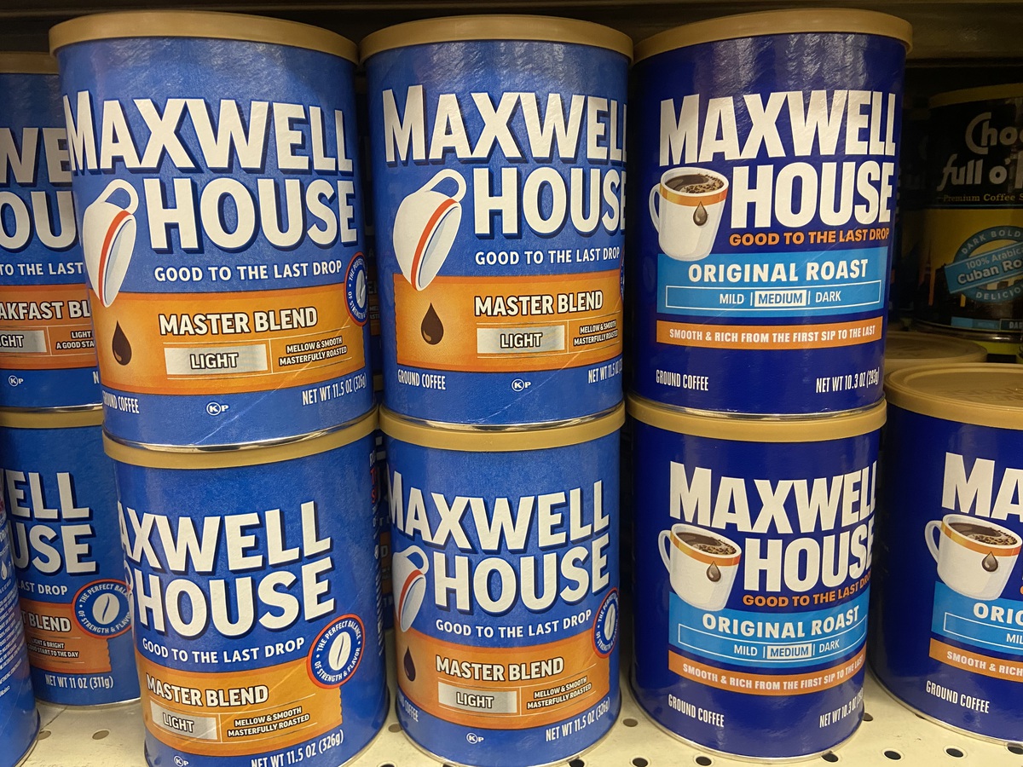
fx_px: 768
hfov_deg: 67.3
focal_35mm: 26
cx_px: 512
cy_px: 384
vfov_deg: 53.1
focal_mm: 4.25
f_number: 1.8
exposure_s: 1/60
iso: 160
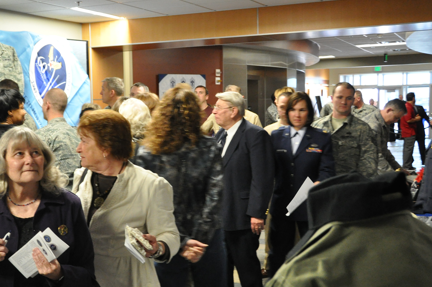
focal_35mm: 58
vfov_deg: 23.3
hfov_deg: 33.9
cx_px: 118
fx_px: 695
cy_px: 168
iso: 1600
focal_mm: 24
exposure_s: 1/30
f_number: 3.8
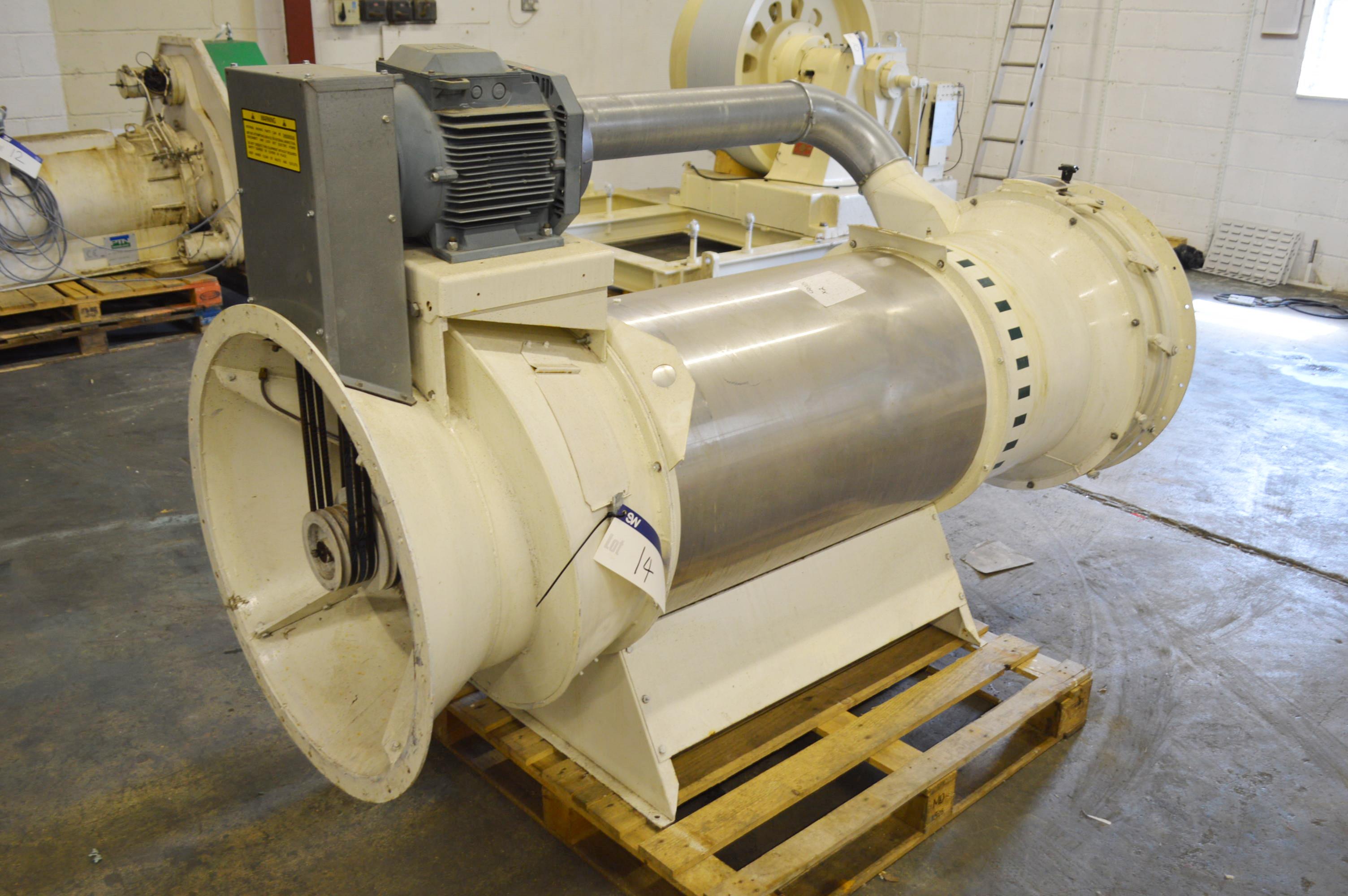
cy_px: 448
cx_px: 674
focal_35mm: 30
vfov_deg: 43.5
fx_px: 1122
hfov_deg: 62.0
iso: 400
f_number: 3.8
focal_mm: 20
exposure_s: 1/30
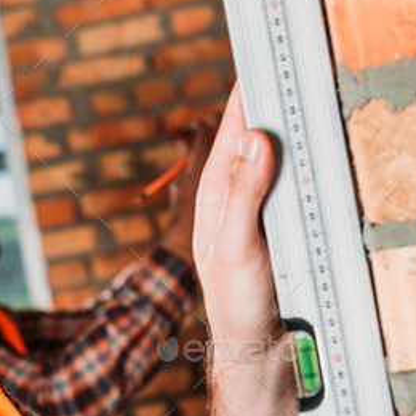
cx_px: -16
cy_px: 338
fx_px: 1727
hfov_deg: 13.5
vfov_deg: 13.7
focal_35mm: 127
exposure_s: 1/250
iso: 100
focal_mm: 44
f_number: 3.5
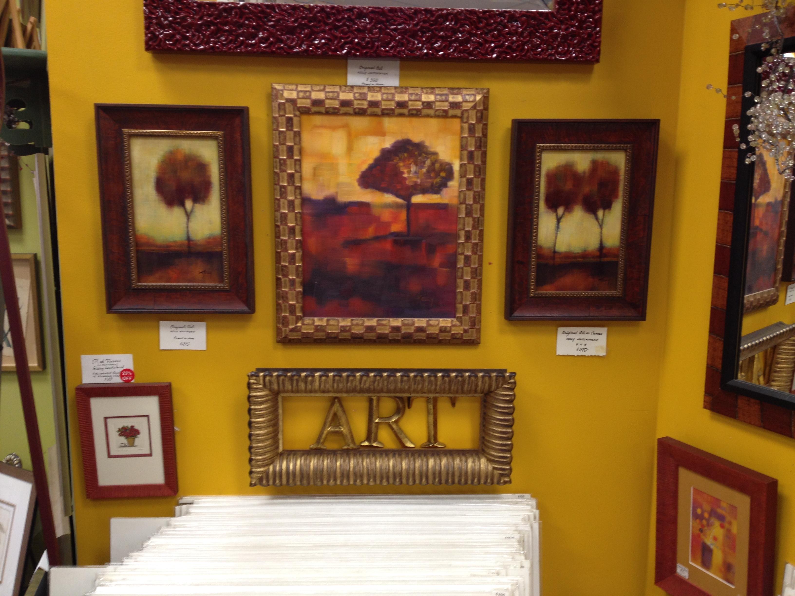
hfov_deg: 52.6
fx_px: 804
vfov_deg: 40.7
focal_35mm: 35
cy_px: 298
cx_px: 398
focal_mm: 4.28
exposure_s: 1/20
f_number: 2.4
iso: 64
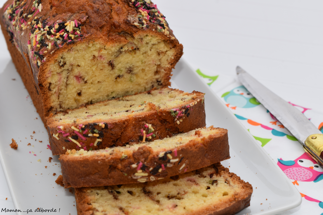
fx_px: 740
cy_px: 108
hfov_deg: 24.6
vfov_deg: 16.6
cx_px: 162
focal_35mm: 82
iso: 100
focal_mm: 55
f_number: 10
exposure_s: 1/200
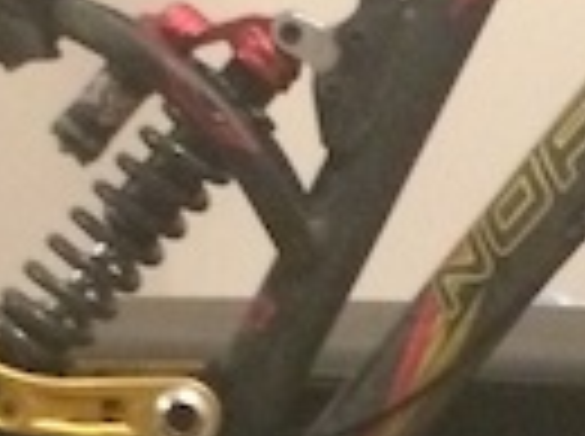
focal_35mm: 179
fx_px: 3019
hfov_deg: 11.0
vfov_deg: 8.2
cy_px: 418
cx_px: 418
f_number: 2.2
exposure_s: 1/15
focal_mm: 4.15
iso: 500
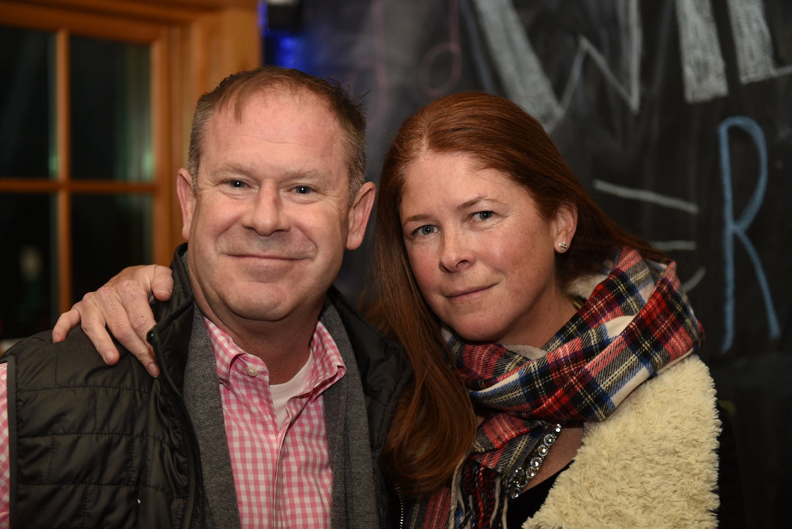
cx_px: 396
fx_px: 1320
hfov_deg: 33.4
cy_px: 264
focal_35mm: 60
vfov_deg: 22.6
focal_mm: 60
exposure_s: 1/200
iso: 800
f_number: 2.8
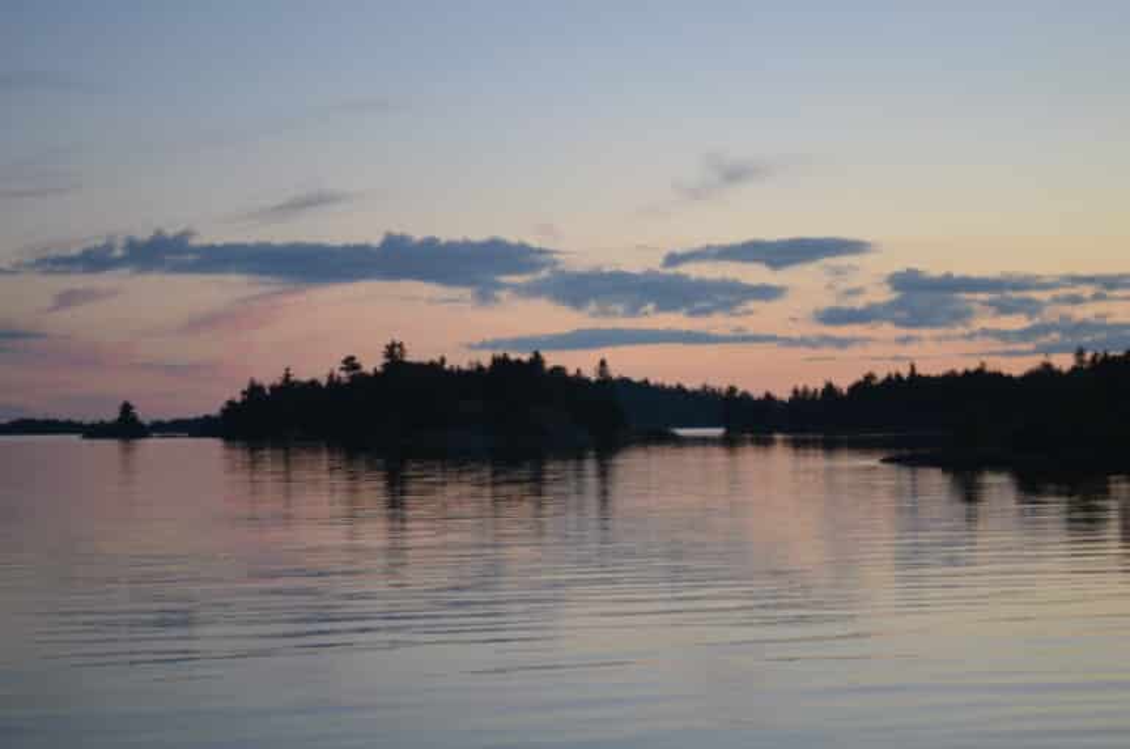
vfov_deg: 16.5
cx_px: 565
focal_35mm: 82
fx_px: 2585
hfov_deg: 24.7
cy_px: 374
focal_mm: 55
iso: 100
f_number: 5.6
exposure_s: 1/5
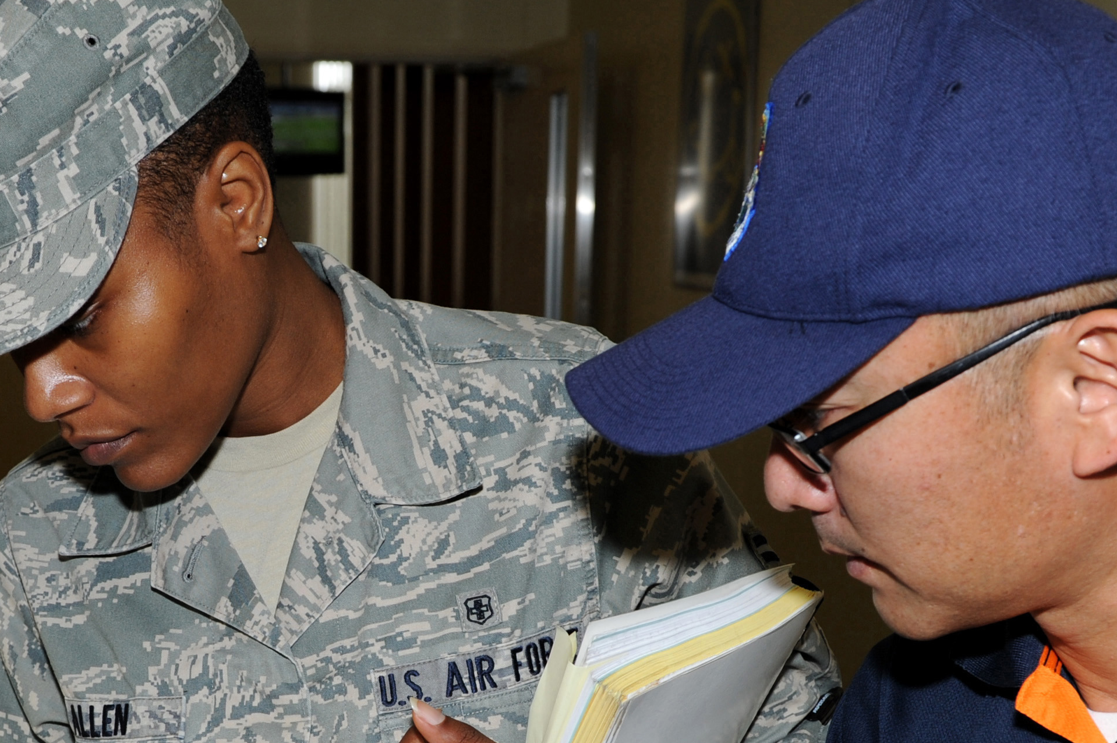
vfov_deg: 18.5
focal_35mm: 71
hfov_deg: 28.3
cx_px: 361
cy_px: 789
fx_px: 2201
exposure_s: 1/125
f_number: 6.3
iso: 320
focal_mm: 32
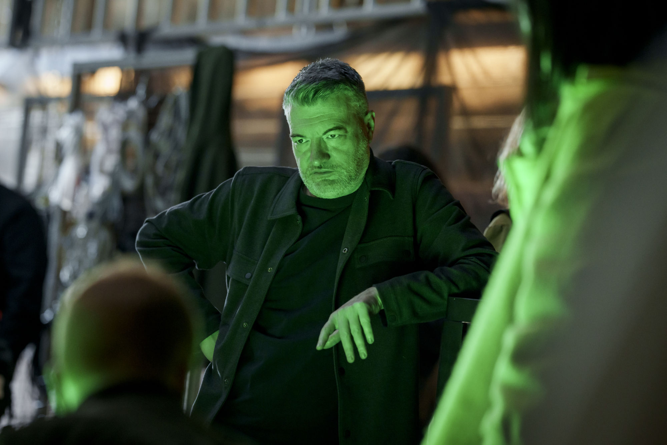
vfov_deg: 10.2
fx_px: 2501
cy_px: 222
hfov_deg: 15.2
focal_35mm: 135
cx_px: 334
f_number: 2.5
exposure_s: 1/250
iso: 4000
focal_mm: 135
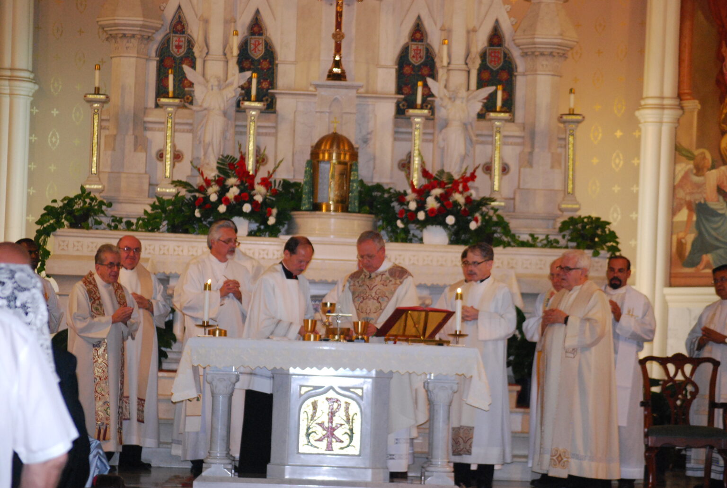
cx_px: 364
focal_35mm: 123
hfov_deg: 16.6
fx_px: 2489
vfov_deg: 11.2
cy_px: 244
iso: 1250
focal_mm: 82
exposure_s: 1/60
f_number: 4.5
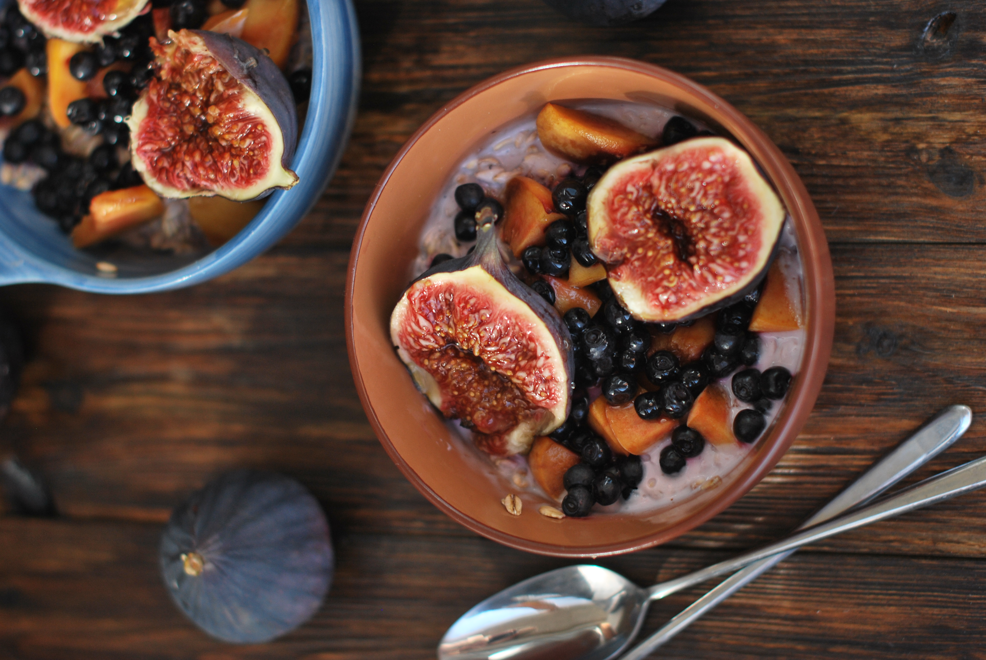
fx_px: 2057
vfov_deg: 18.2
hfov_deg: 27.0
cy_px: 330
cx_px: 493
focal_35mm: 75
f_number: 2.2
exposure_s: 1/100
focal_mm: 50
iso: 200
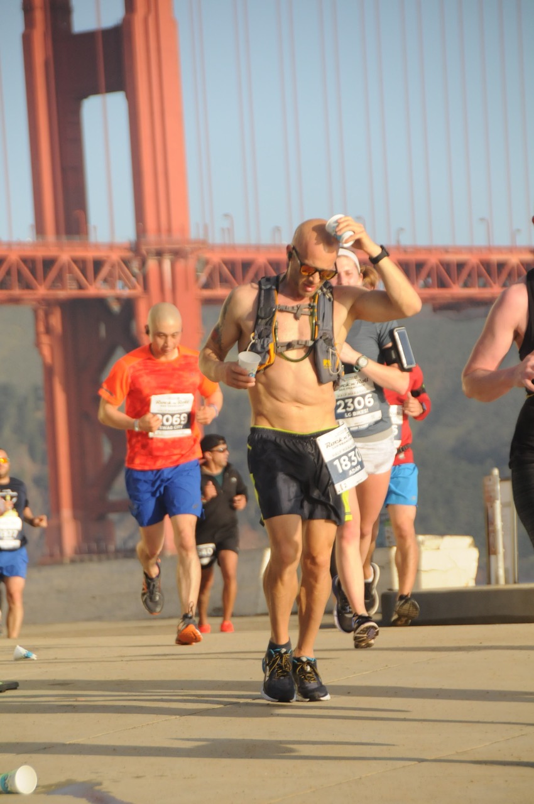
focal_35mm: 195
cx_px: 267
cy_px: 402
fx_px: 4350
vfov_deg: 10.6
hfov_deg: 7.0
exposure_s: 1/2500
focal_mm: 130
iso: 800
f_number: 5.6
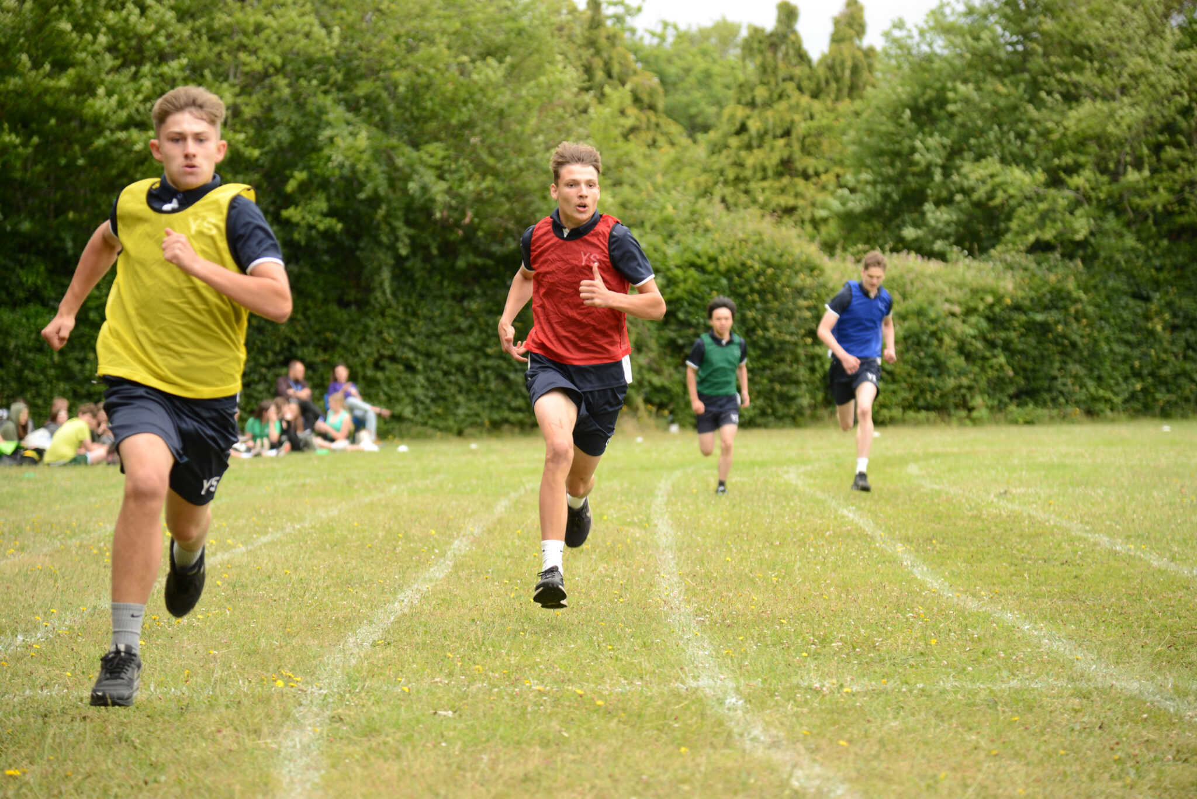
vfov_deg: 11.4
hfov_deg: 17.1
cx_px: 598
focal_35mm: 120
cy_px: 400
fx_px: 3991
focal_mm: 120
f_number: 4
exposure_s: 1/640
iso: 400
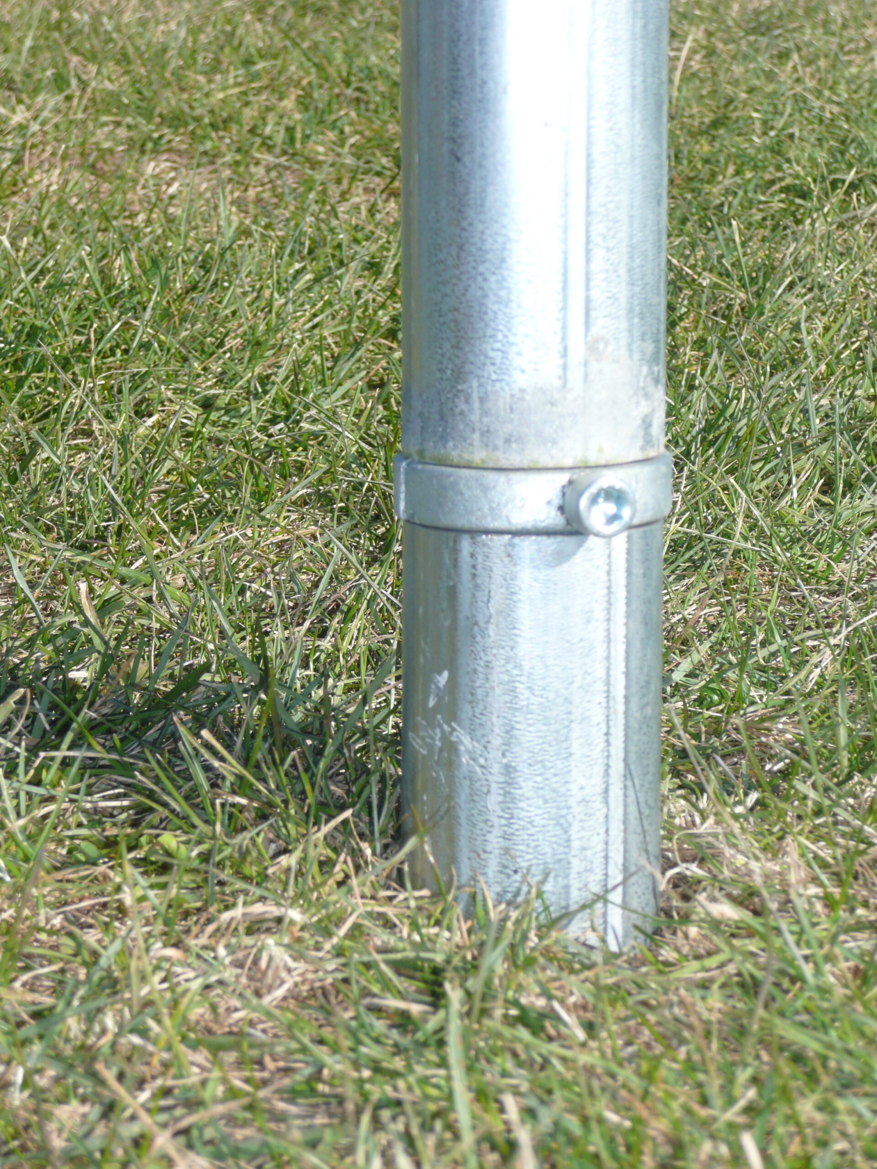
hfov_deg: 12.5
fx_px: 4020
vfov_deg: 16.6
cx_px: 438
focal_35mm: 119
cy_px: 584
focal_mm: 19.5
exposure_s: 1/400
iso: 100
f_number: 4.7
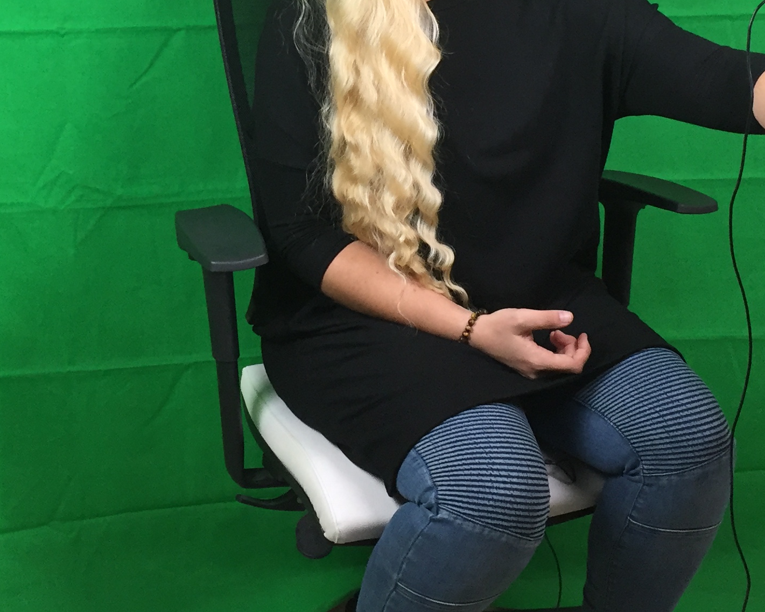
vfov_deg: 22.8
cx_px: 368
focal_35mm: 65
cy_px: 39
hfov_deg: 29.1
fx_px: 1472
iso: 64
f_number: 2.2
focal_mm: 4.15
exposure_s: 1/33
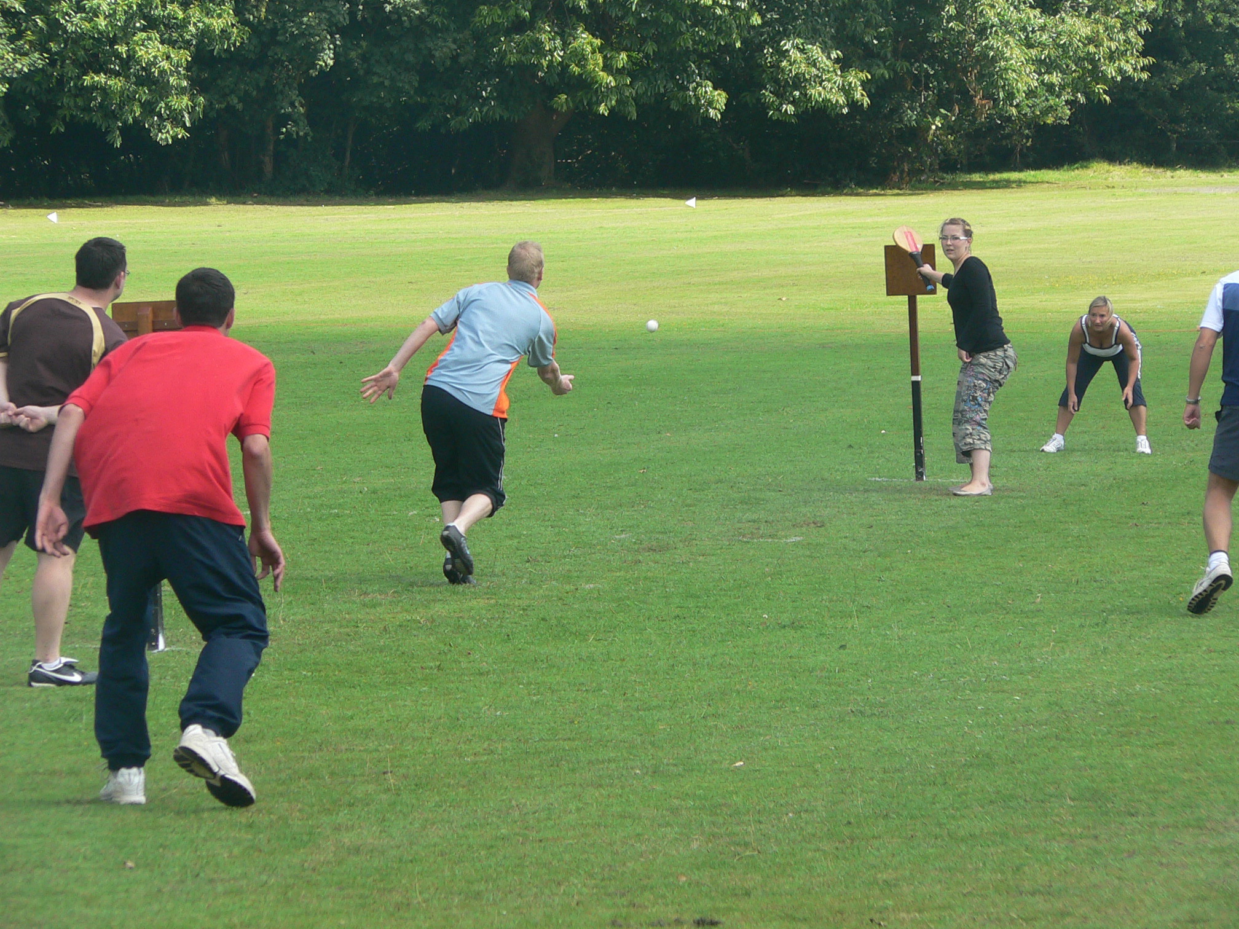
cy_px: 464
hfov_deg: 9.7
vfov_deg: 7.2
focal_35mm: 205
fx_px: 7338
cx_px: 620
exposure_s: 1/250
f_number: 4
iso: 80
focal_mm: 26.9
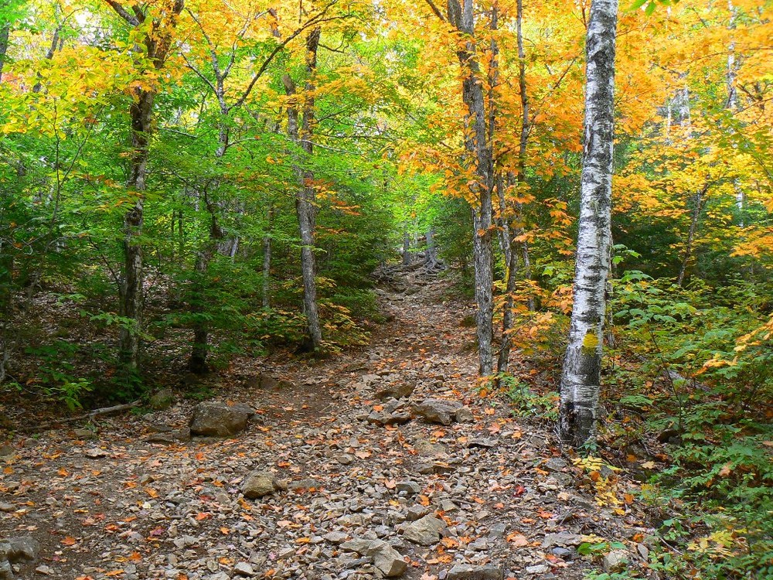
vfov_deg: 39.7
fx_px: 804
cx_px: 386
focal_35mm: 36
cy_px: 290
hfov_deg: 51.4
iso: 100
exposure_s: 1/60
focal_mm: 6
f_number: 4
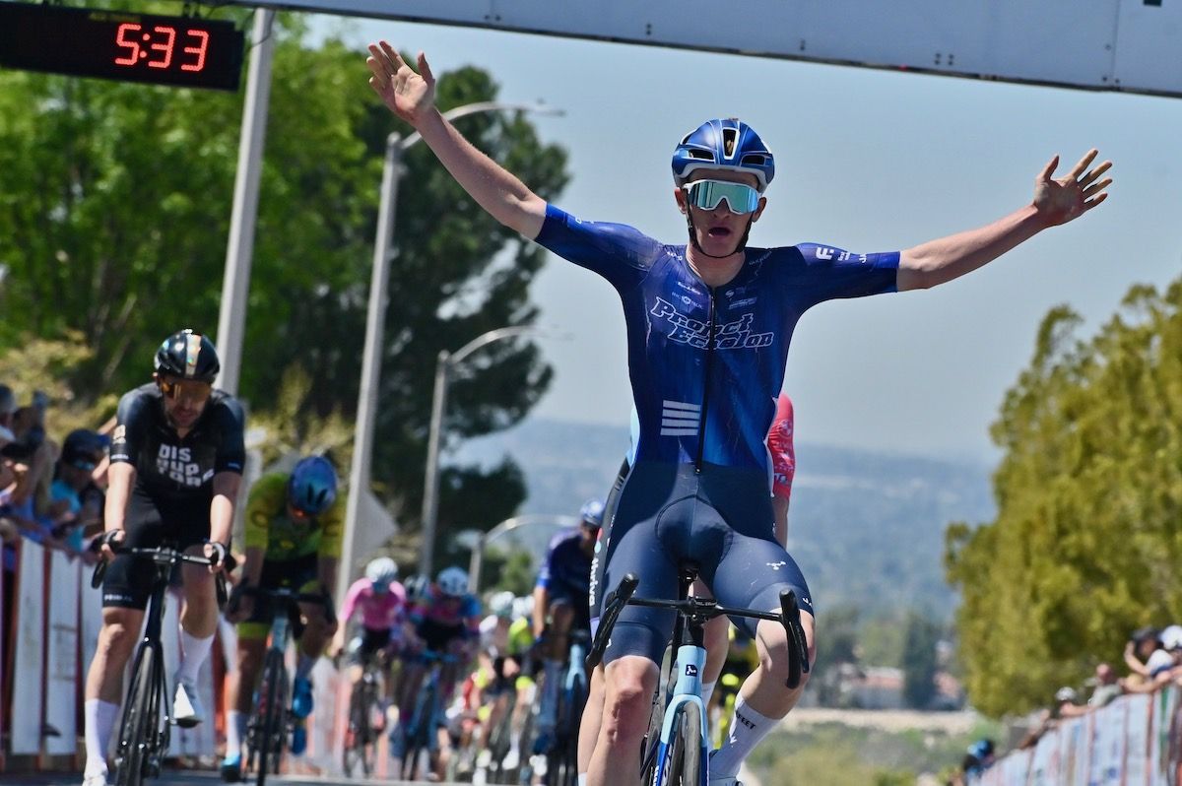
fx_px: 6889
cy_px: 393
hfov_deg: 9.8
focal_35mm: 210
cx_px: 591
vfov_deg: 6.5
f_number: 8
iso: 1600
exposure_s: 1/6400
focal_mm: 210
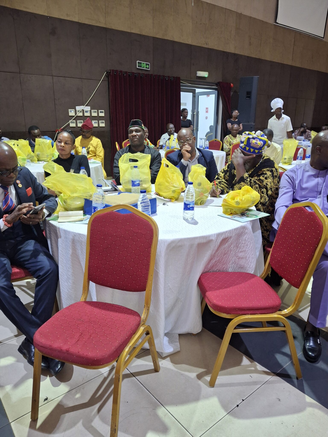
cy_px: 218
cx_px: 164
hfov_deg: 54.9
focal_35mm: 25
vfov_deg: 69.4
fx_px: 316
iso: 320
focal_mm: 4.69
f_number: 1.8
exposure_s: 1/50
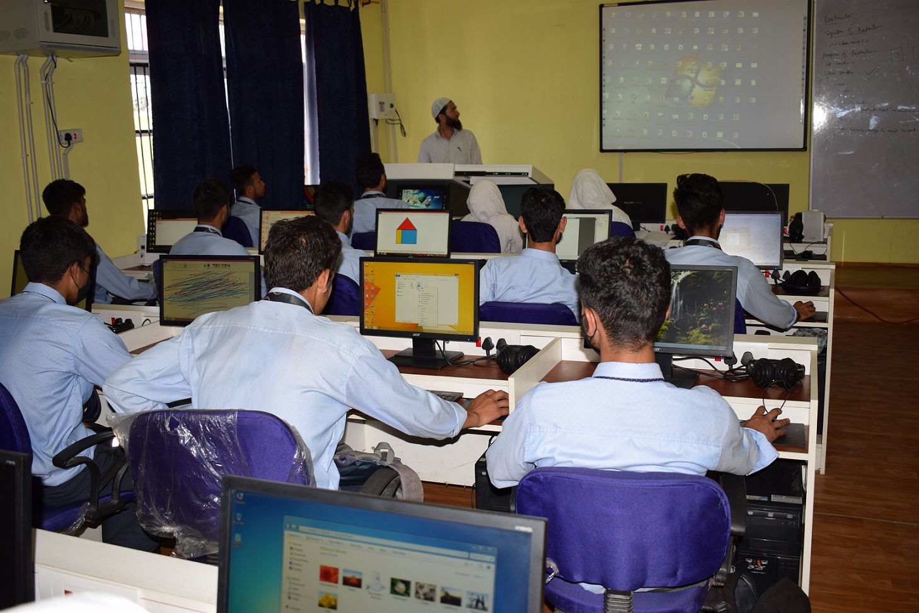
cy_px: 306
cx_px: 460
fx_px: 881
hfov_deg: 55.1
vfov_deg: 38.4
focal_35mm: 34
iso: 100
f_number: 3.8
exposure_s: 1/60
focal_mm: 23
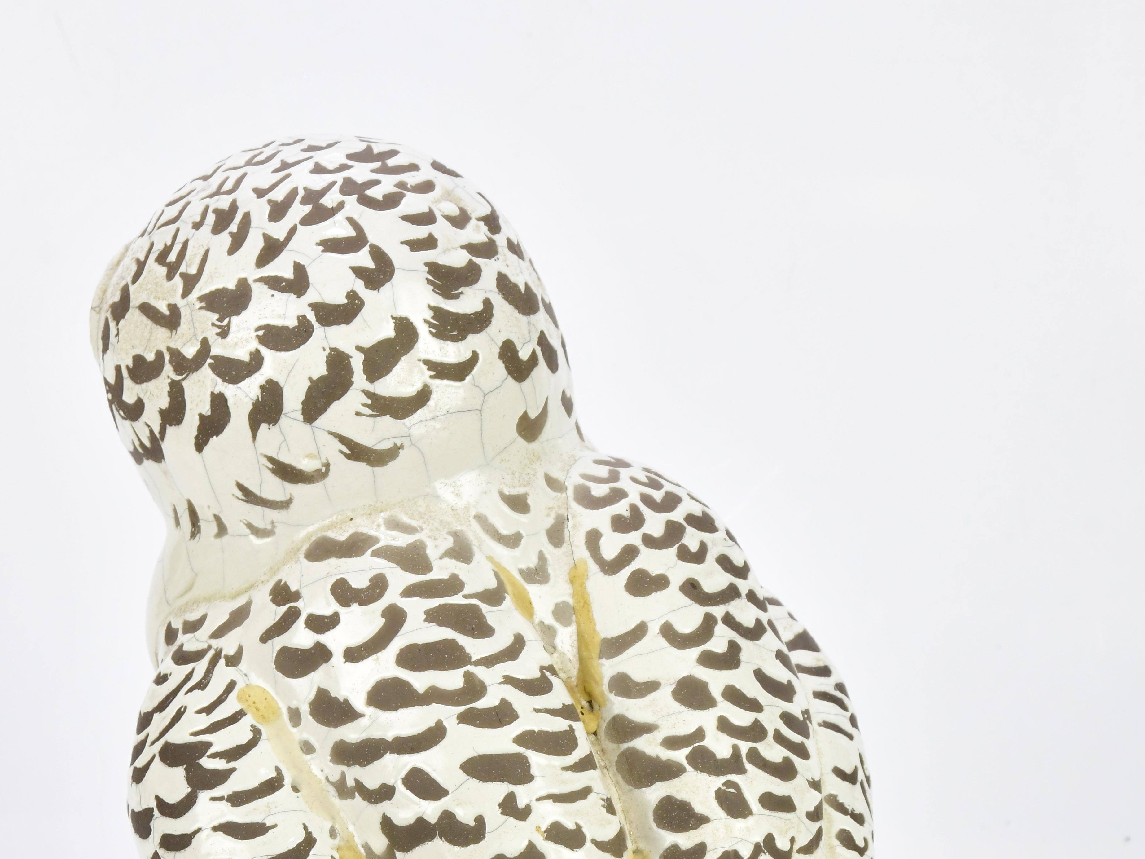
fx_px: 4168
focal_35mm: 126
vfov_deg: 11.7
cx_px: 572
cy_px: 804
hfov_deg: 15.6
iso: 1600
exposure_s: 1/100
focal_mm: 58
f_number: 9
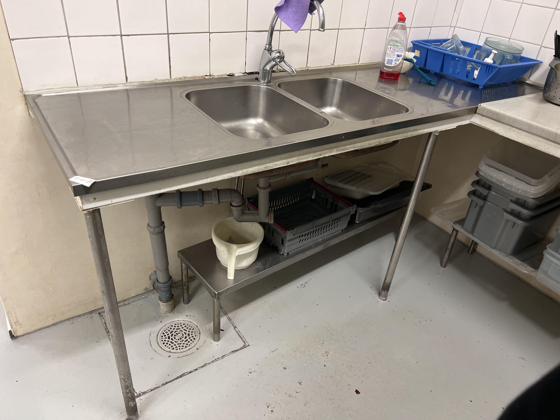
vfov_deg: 53.1
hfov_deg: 67.3
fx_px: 421
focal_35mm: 26
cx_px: 280
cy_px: 210
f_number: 1.5
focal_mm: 5.7
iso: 125
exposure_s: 1/50
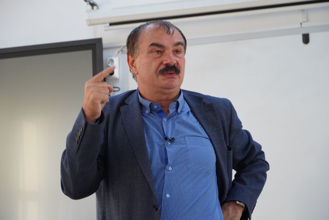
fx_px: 973
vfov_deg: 12.9
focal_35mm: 106
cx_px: 164
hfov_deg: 19.2
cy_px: 110
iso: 2000
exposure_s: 1/160
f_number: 5.6
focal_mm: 71
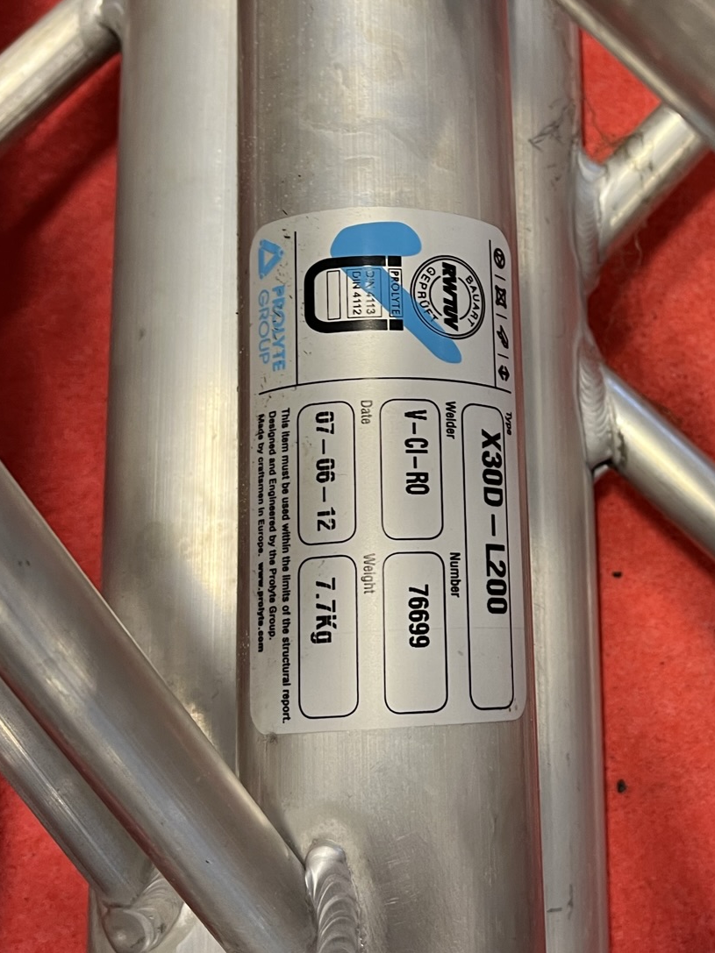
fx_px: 1350
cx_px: 572
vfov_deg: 38.9
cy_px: 421
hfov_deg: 29.0
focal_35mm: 49
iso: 80
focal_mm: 5.1
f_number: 1.6
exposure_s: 1/50
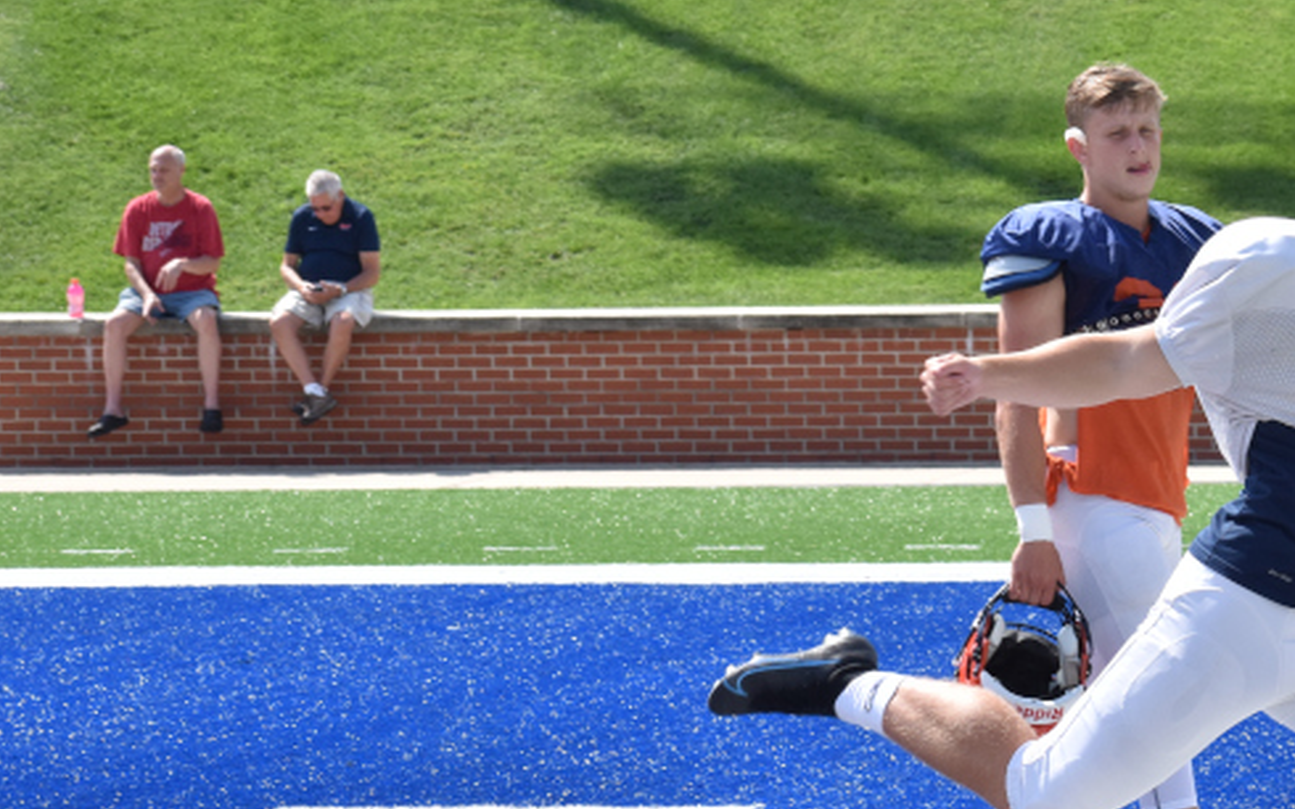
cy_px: 594
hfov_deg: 8.3
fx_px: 8888
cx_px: 1115
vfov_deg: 5.2
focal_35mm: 252
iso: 400
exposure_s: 1/640
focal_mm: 95
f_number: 13
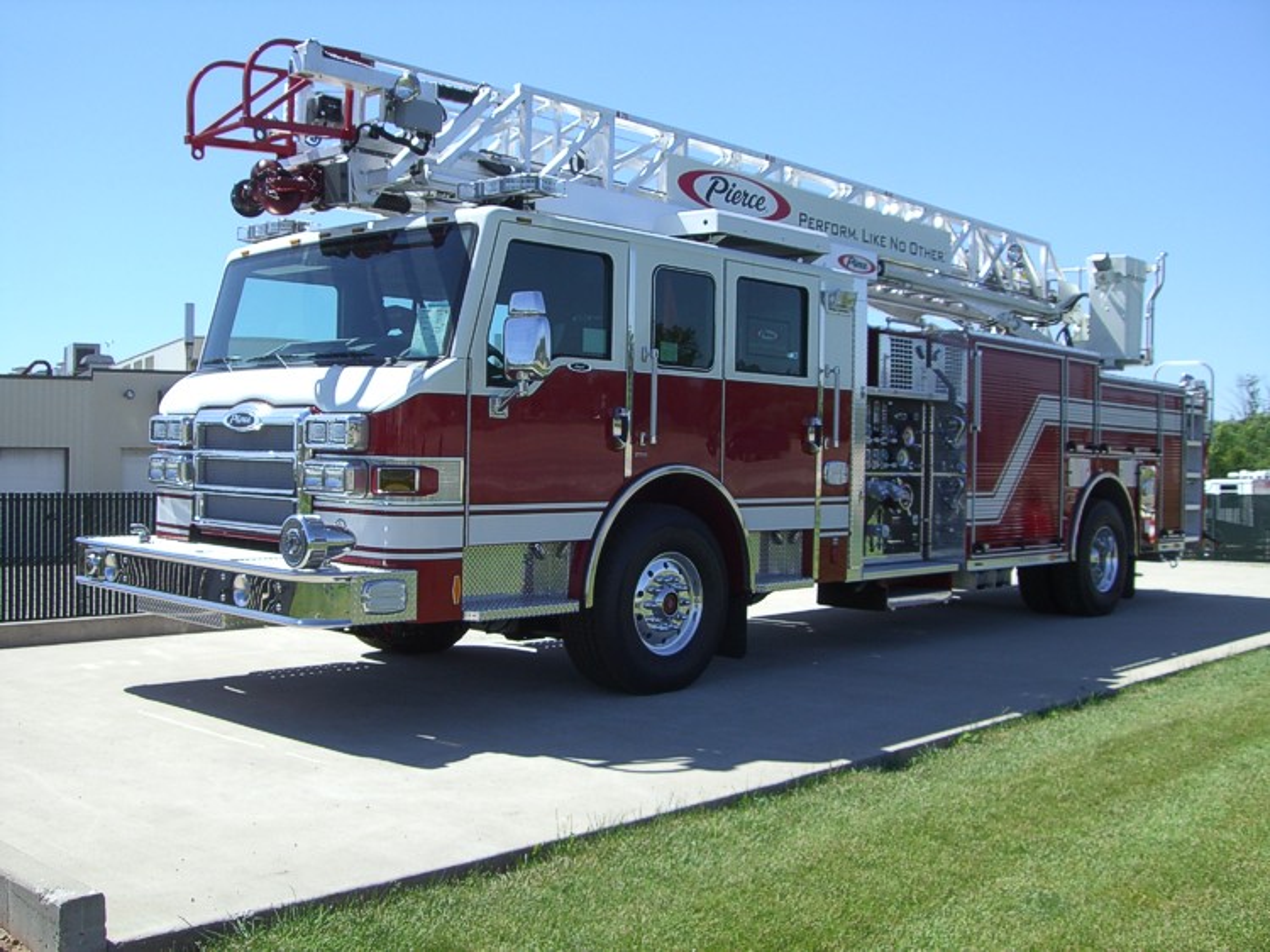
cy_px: 476
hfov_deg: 49.0
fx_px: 1394
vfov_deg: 37.7
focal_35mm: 38
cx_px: 635
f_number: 4.3
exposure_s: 1/400
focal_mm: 6.2
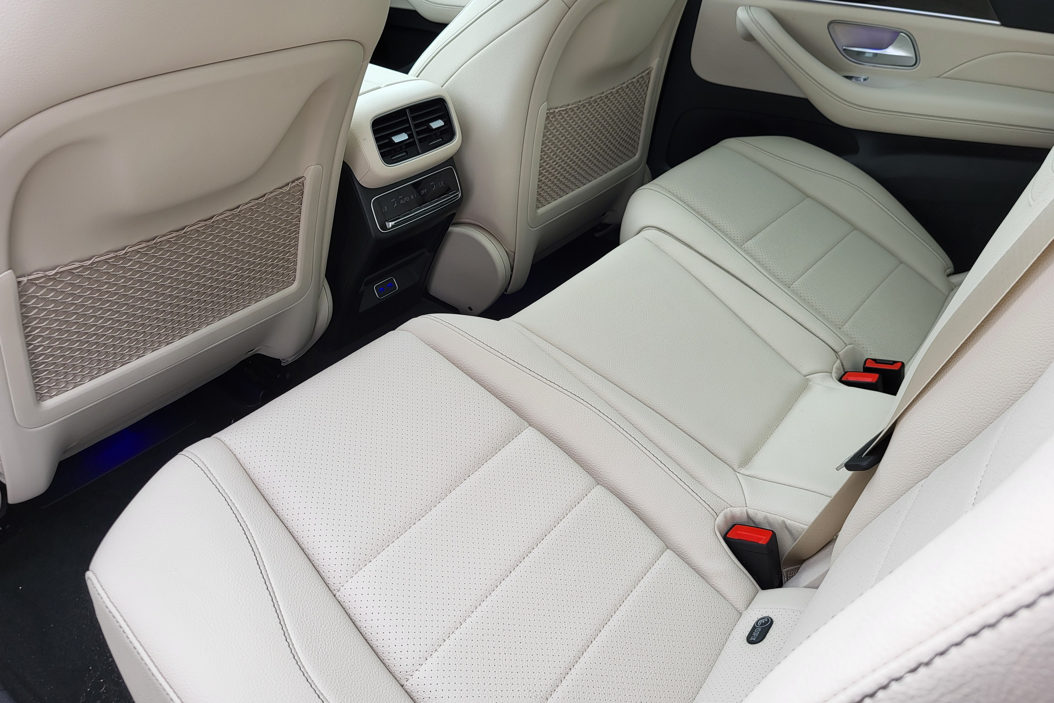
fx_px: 820
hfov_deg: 65.5
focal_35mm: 28
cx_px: 512
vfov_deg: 46.3
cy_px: 309
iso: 40
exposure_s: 1/188
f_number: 1.8
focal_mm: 5.4
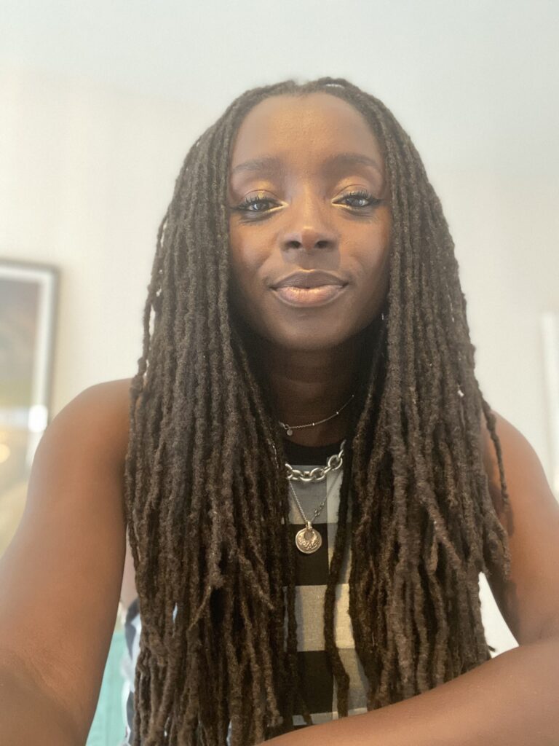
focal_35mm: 30
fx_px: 646
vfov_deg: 60.0
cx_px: 280
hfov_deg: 46.8
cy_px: 373
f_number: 2.2
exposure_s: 1/25
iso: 400
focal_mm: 2.71
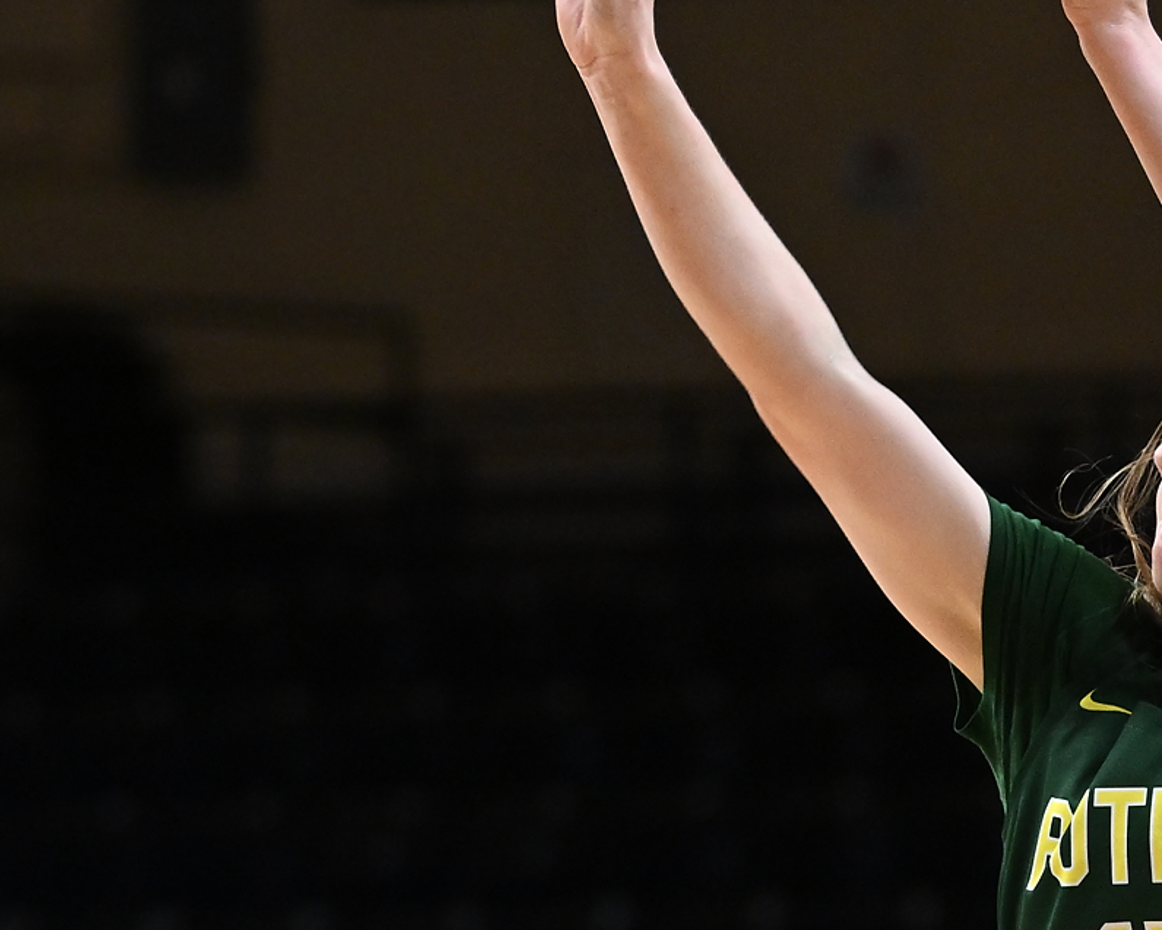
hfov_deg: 8.2
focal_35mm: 236
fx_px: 8116
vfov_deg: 6.6
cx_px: 529
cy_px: 369
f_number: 2.8
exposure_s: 1/1250
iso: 2500
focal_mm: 100
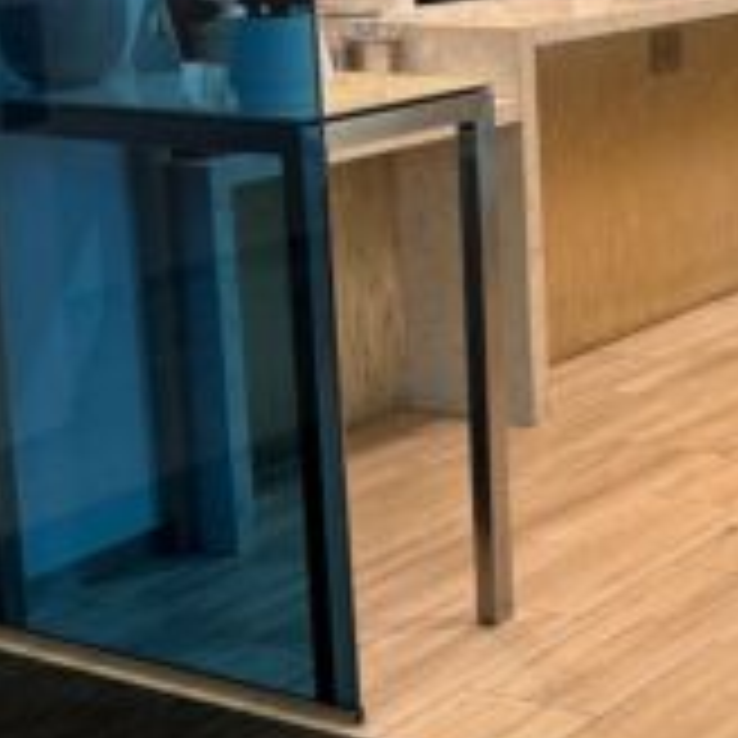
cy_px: 18
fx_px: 1906
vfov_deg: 21.2
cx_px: 1076
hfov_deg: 19.4
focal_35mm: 79
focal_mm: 6.76
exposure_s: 1/60
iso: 200
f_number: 1.78
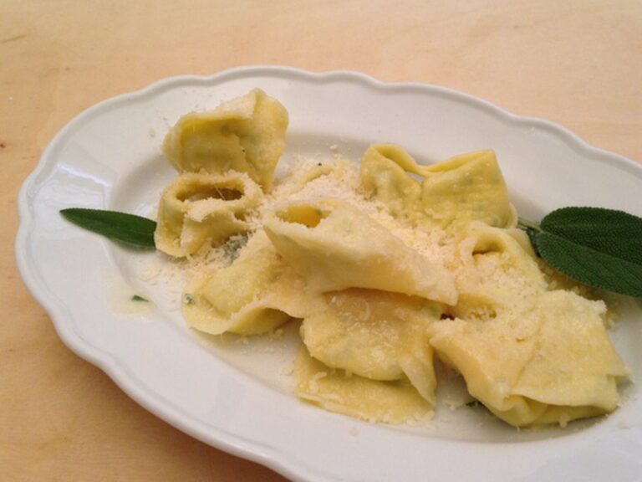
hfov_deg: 55.4
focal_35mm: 33
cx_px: 321
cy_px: 241
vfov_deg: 42.9
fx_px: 612
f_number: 2.4
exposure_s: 1/20
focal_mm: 4.12
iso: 125
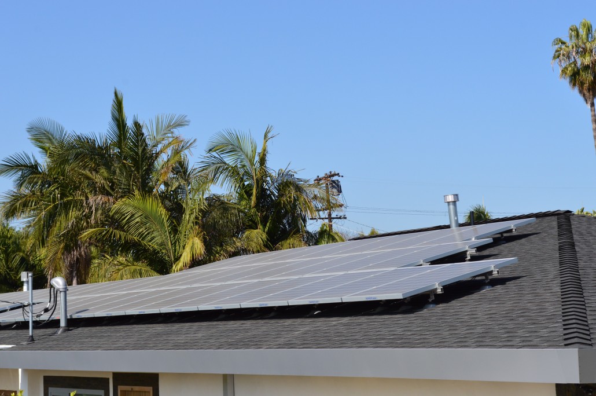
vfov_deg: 19.7
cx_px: 298
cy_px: 198
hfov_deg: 29.3
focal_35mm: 69
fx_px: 1141
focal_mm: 46
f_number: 11
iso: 400
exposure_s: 1/500
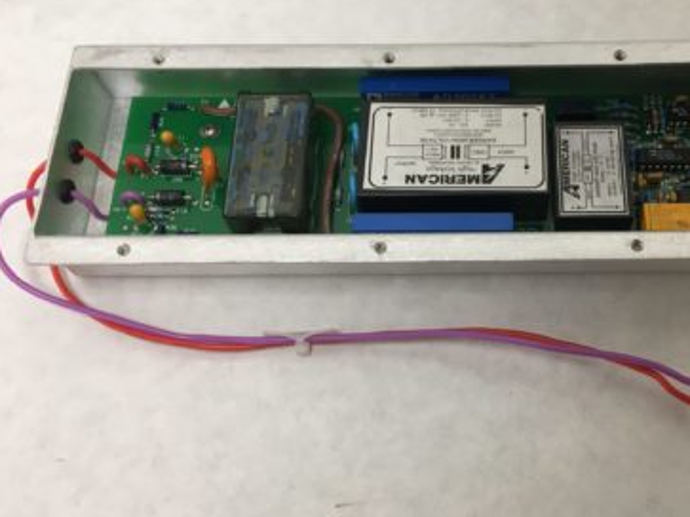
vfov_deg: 35.9
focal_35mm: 40
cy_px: 282
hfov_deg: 46.0
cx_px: 468
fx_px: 797
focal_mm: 4.15
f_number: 2.2
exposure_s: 1/30
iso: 50
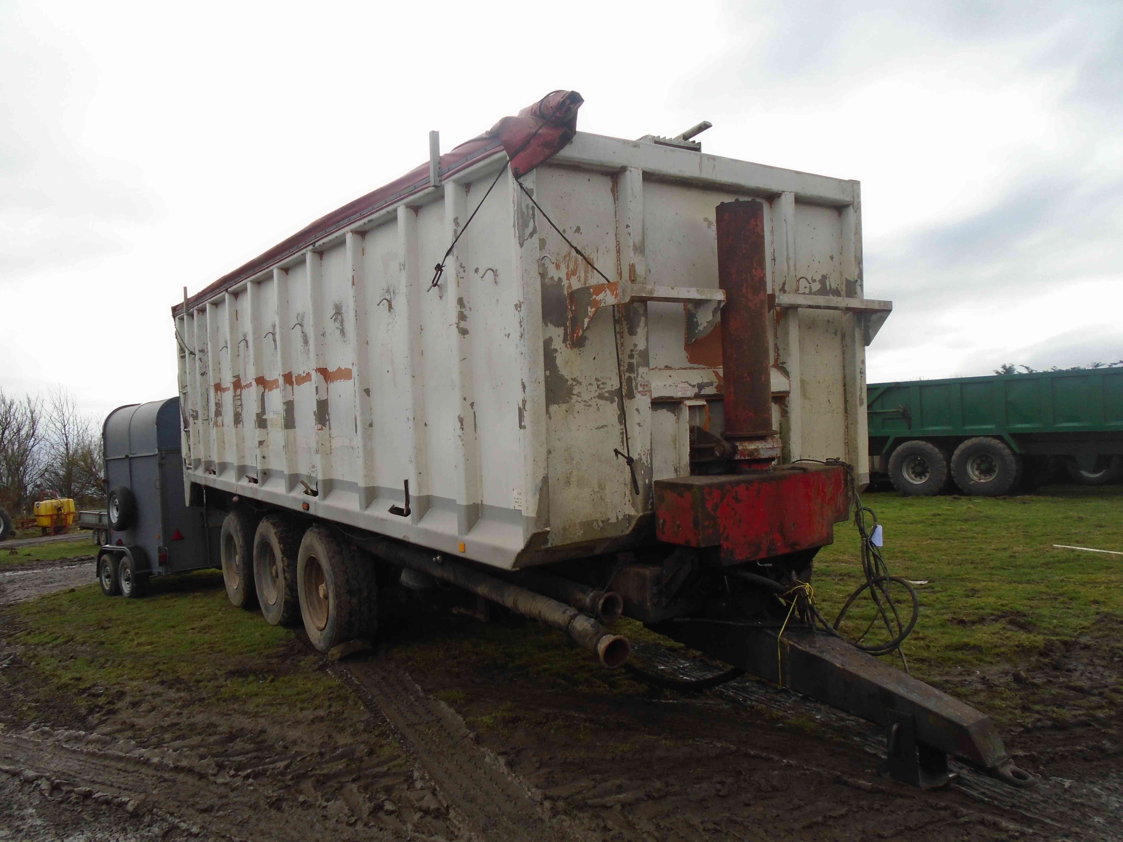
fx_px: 843
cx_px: 562
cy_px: 421
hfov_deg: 67.3
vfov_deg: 53.1
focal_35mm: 26
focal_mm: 4.6
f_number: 3.2
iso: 100
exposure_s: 1/500
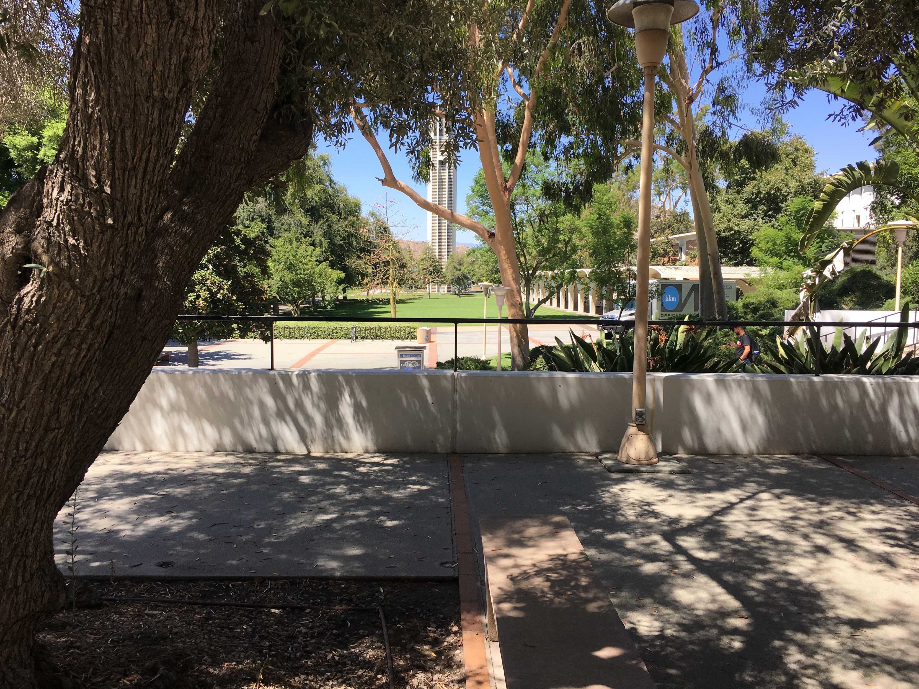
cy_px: 344
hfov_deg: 61.7
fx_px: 770
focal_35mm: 29
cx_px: 460
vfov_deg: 48.2
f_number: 2.2
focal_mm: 4.15
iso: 25
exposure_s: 1/712
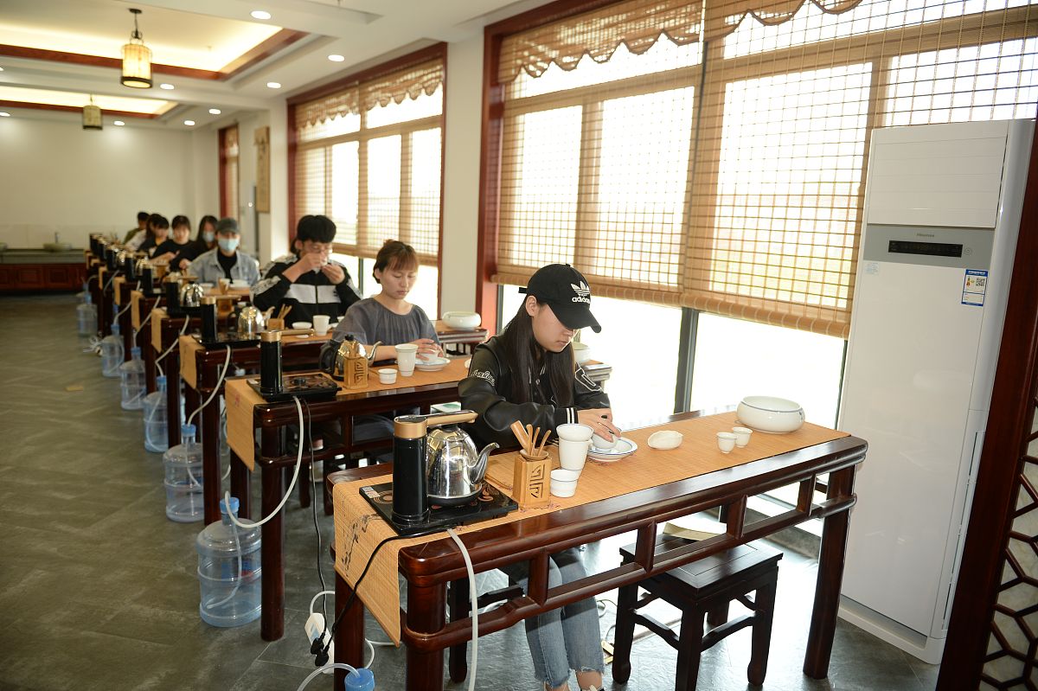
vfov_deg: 53.1
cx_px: 519
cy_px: 346
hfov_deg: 73.8
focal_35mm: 24
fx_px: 692
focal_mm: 24
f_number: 2.8
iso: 400
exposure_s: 1/200
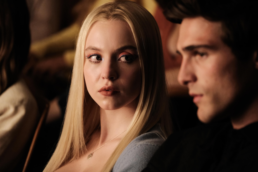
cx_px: 129
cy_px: 86
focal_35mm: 210
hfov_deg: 9.8
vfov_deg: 6.5
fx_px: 1505
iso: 6400
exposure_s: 1/80
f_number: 2.8
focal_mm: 140
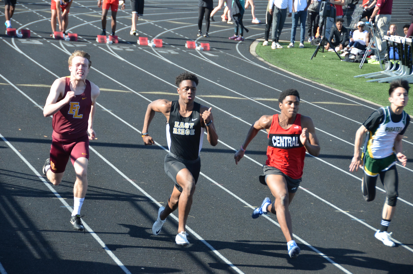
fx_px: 1803
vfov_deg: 8.7
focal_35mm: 158
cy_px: 137
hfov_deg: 13.1
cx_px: 206
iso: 640
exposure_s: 1/1000
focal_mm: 105
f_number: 5.3
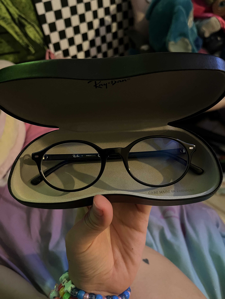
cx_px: 112
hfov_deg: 53.1
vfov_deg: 67.3
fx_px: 225
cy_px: 150
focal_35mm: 26
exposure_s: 1/24
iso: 1000
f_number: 1.6
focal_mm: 5.1
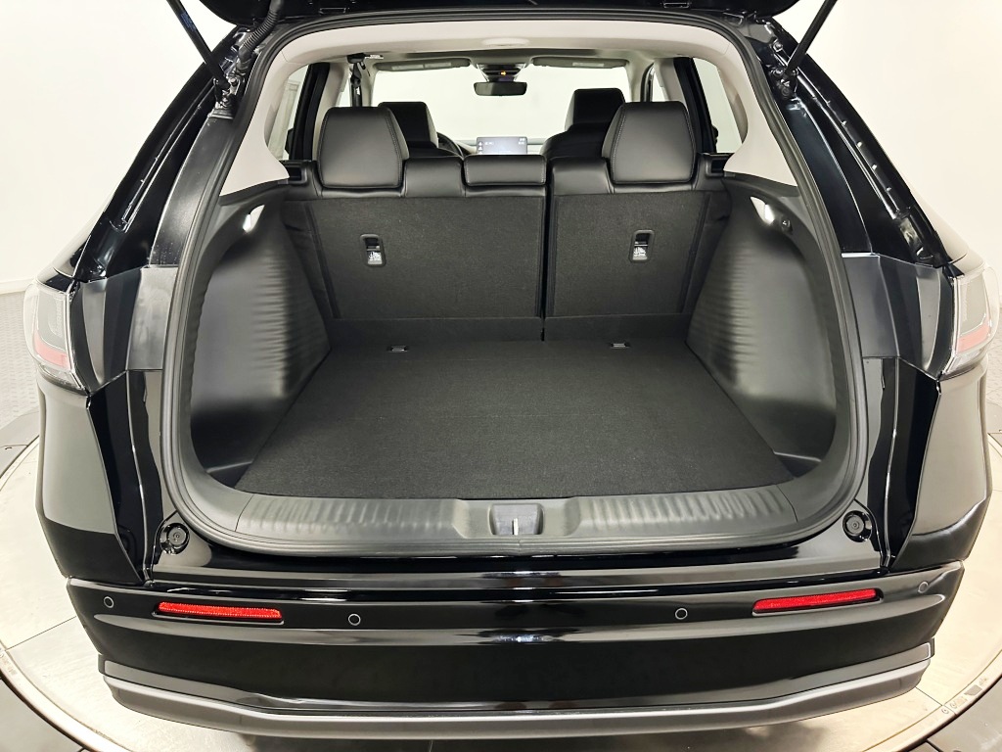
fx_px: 695
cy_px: 376
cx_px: 501
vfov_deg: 56.8
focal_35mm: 24
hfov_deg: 71.6
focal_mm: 6.86
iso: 1000
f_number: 1.78
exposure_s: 1/30
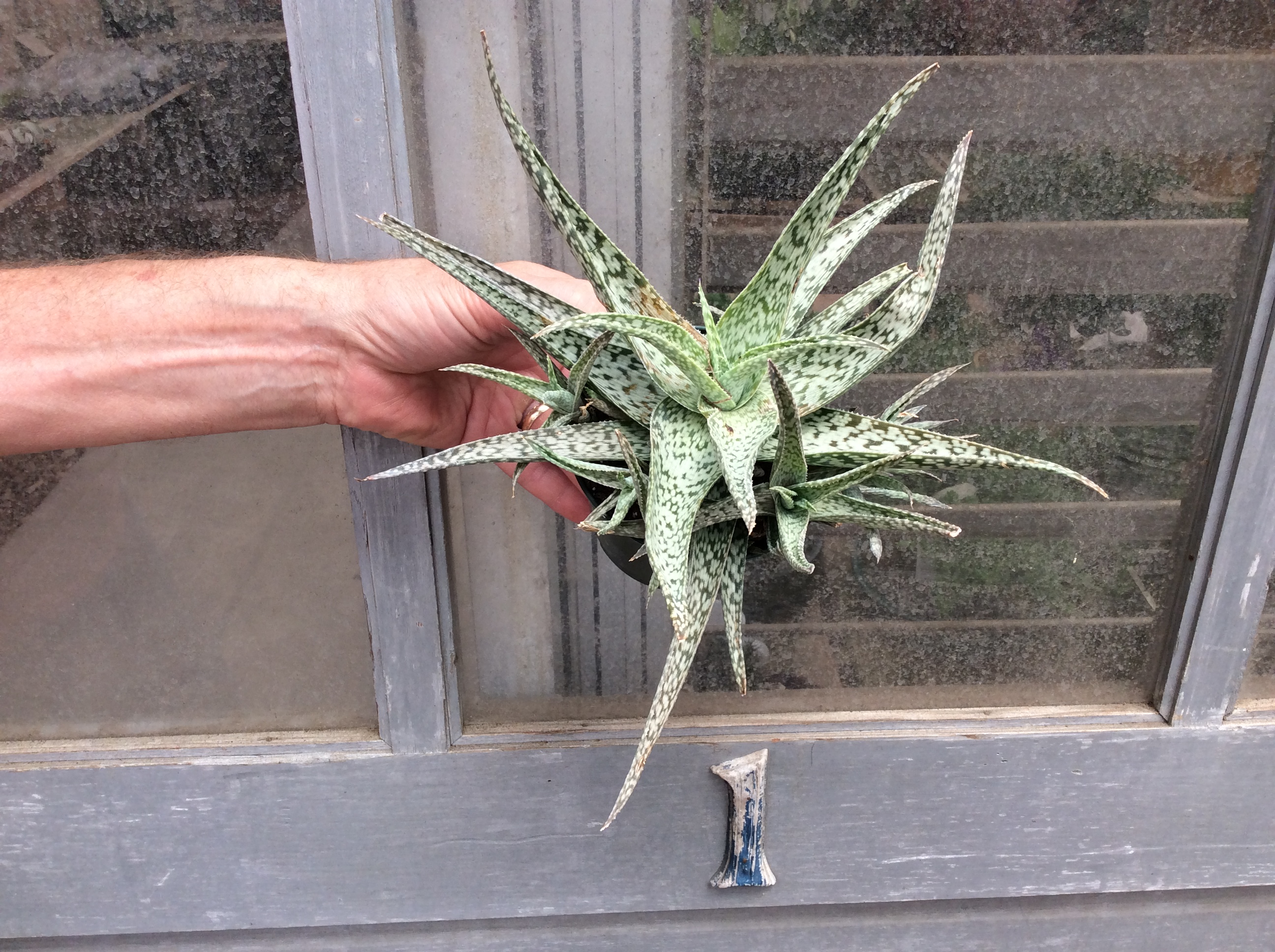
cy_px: 476
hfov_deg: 56.9
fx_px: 1177
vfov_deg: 44.1
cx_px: 638
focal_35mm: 32
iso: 32
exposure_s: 1/282
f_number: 2.4
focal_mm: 3.3
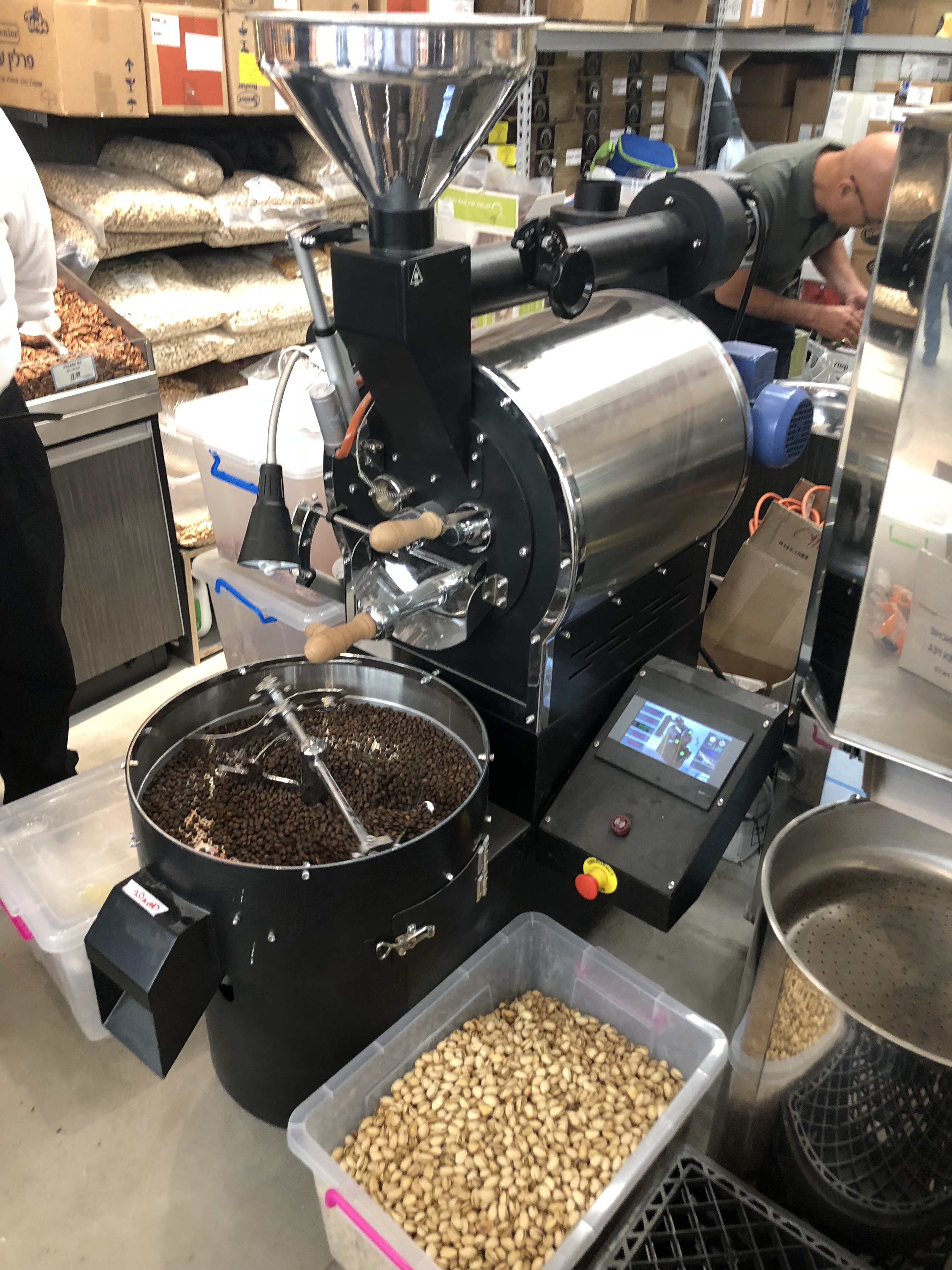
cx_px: 476
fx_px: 1027
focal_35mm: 28
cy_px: 635
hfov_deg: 49.7
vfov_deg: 63.4
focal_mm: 3.99
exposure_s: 1/15
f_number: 1.8
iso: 50
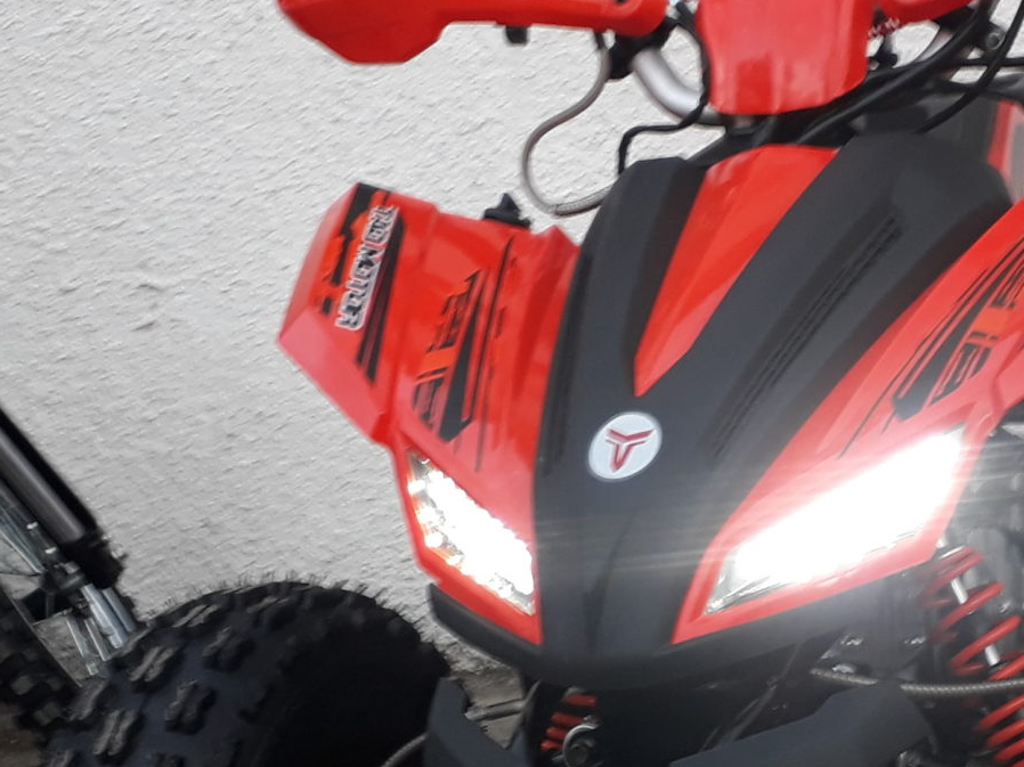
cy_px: 515
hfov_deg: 25.2
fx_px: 2277
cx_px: 686
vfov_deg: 19.1
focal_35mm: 77
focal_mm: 3.6
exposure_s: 1/33
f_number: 1.9
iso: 50
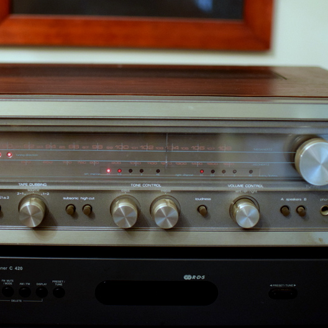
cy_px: 163
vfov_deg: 25.5
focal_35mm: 68
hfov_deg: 25.4
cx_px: 121
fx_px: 725
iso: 1400
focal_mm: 35
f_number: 1.8
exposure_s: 1/60
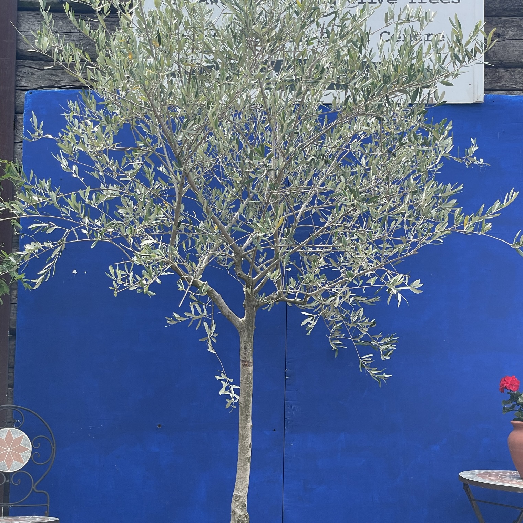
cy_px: 325
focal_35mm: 62
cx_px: 264
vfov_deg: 27.6
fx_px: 1060
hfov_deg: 27.7
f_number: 2
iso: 25
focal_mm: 6
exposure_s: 1/571
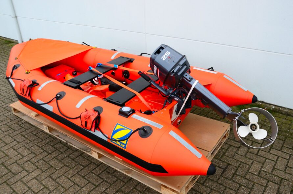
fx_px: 244
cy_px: 97
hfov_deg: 62.0
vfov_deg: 43.4
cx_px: 146
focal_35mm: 30
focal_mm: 20
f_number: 7.1
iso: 400
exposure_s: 1/40
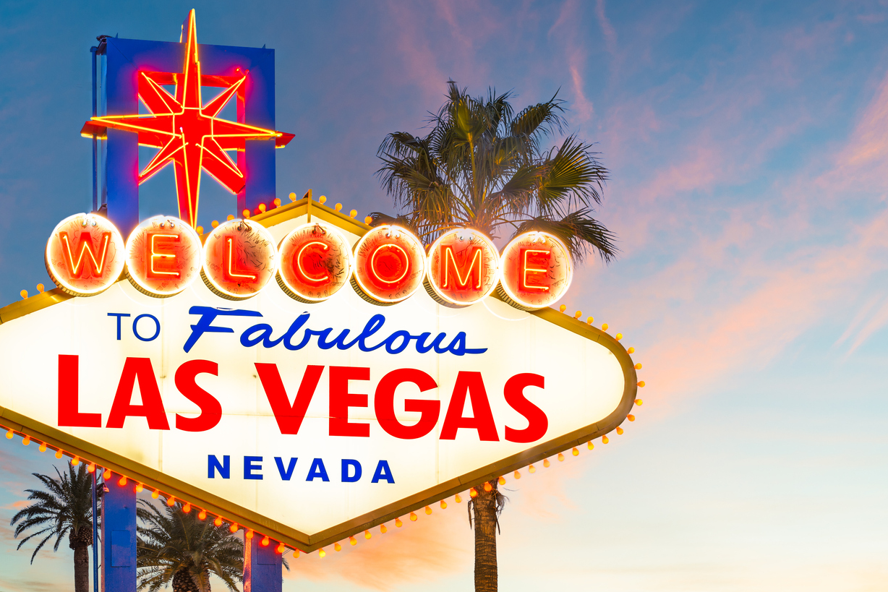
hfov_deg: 26.6
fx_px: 1875
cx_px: 351
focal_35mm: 76
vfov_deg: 17.9
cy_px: 413
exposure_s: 8
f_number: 11
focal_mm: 44
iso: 64
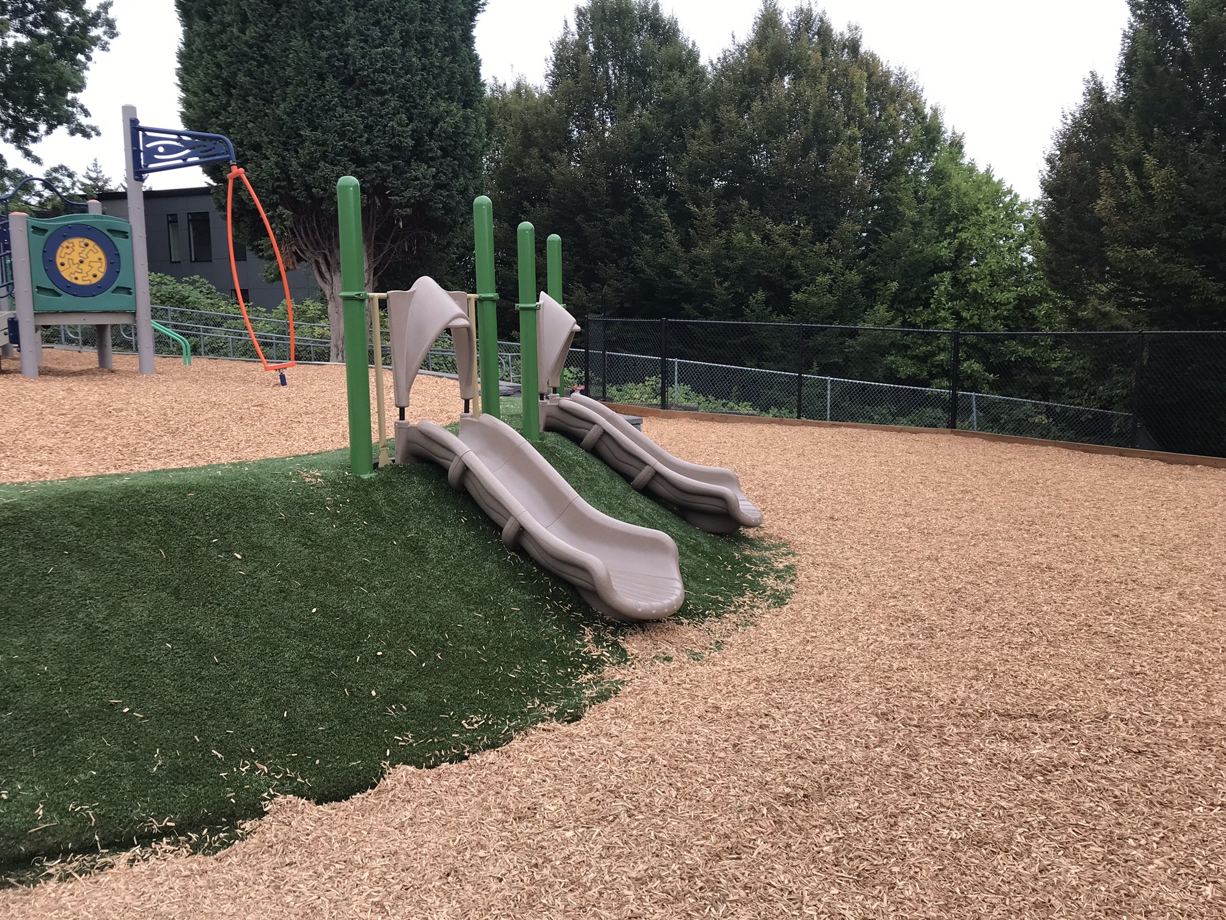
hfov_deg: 63.4
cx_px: 613
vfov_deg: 49.7
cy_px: 460
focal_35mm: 28
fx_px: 992
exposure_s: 1/329
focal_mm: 3.99
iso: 20
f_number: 1.8
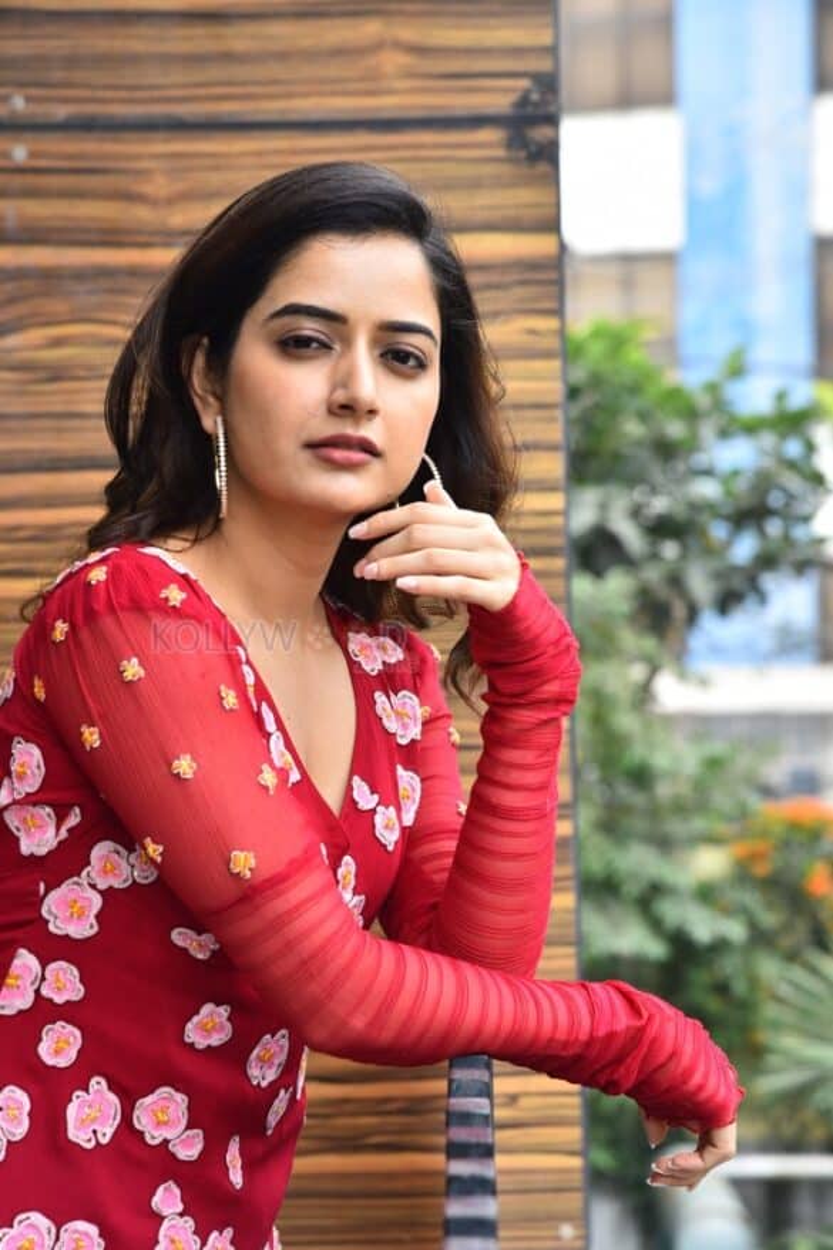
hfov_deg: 11.4
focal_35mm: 120
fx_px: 4166
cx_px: 416
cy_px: 625
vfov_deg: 17.1
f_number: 7.1
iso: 320
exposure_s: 1/160
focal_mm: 120
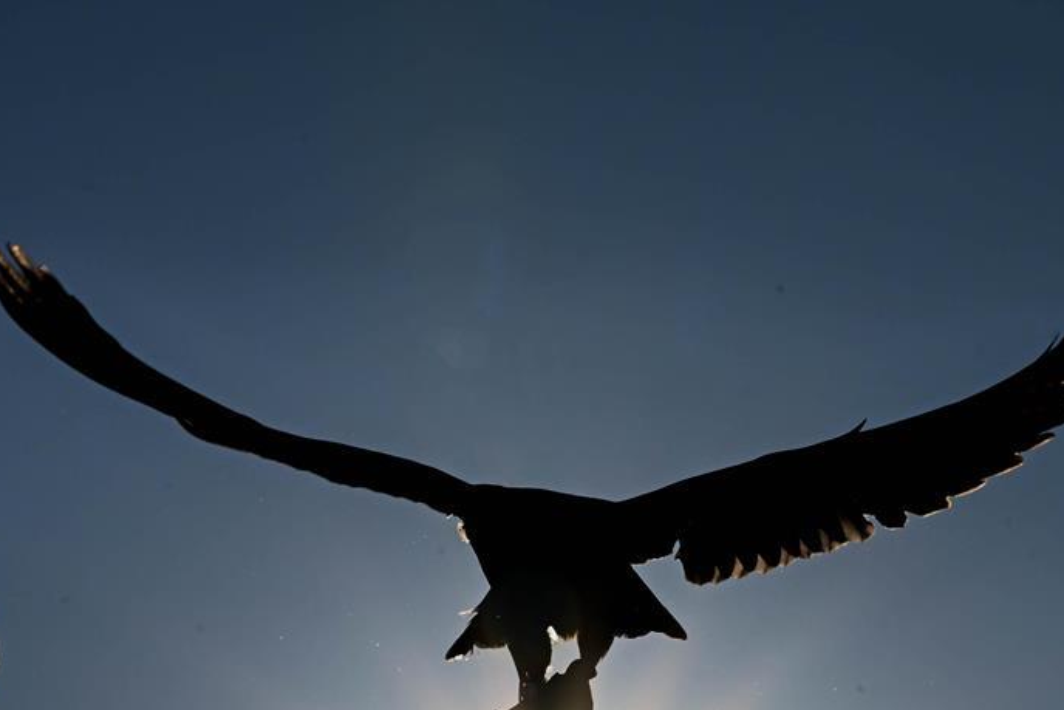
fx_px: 5291
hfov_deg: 11.5
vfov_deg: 7.7
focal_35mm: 179
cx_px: 503
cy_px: 648
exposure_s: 1/2000
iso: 1000
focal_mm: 77
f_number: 22
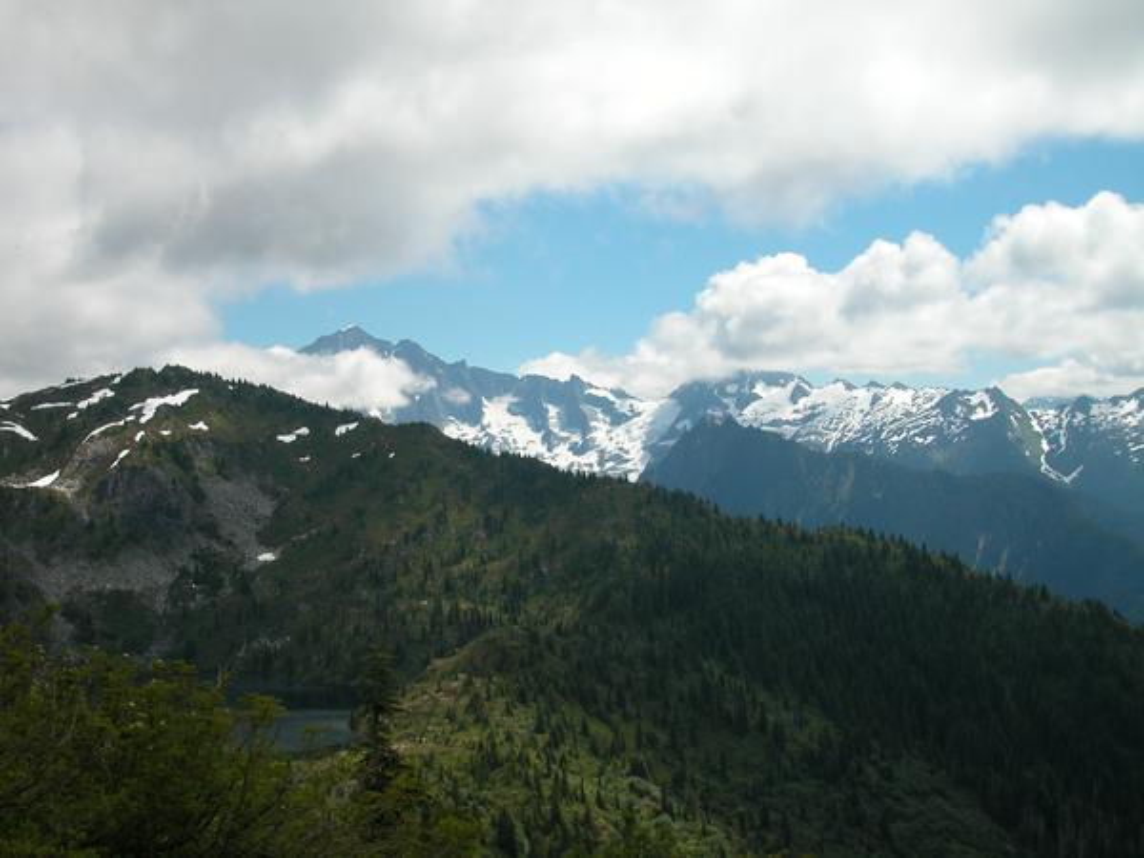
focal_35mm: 49
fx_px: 1619
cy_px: 429
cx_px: 572
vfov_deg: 29.7
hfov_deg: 38.9
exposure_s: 1/1661
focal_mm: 12.4
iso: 100
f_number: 3.4
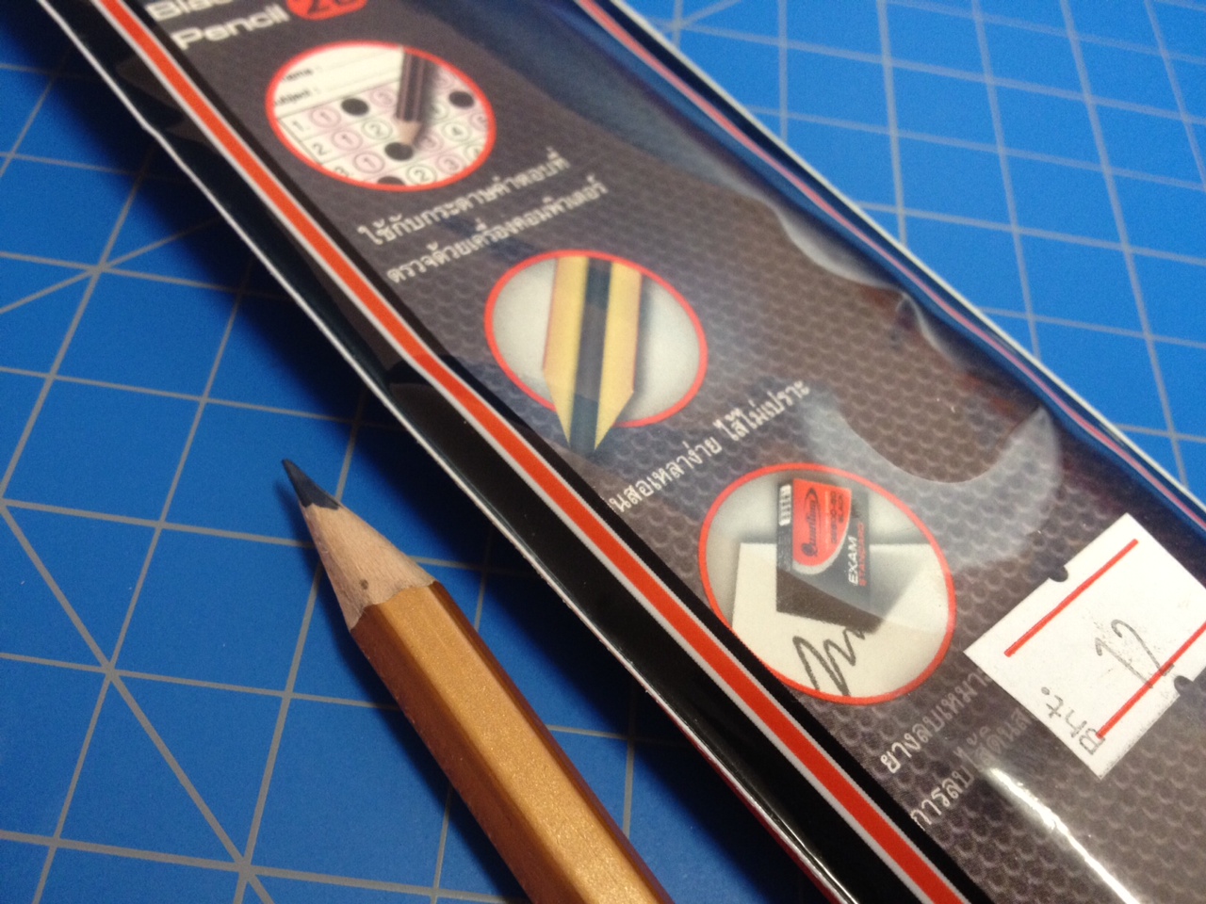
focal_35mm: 35
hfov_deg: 52.6
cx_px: 603
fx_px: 1219
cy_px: 452
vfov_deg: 40.7
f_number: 2.4
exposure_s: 1/20
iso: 200
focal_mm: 4.28
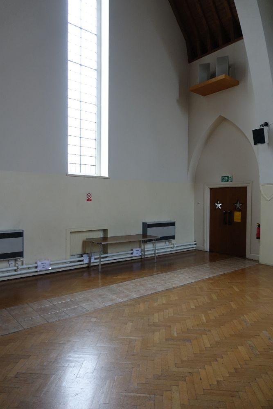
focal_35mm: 24
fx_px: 273
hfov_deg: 53.1
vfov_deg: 73.7
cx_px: 136
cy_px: 204
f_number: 2.4
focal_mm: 8.8
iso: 800
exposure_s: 1/30
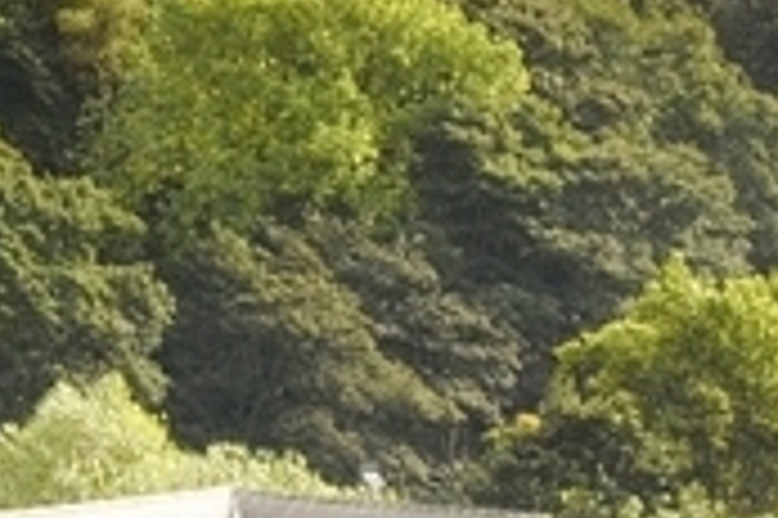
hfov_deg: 4.7
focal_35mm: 428
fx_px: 9241
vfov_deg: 3.2
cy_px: -329
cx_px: -760
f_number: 16
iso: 100
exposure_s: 1/6
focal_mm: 38
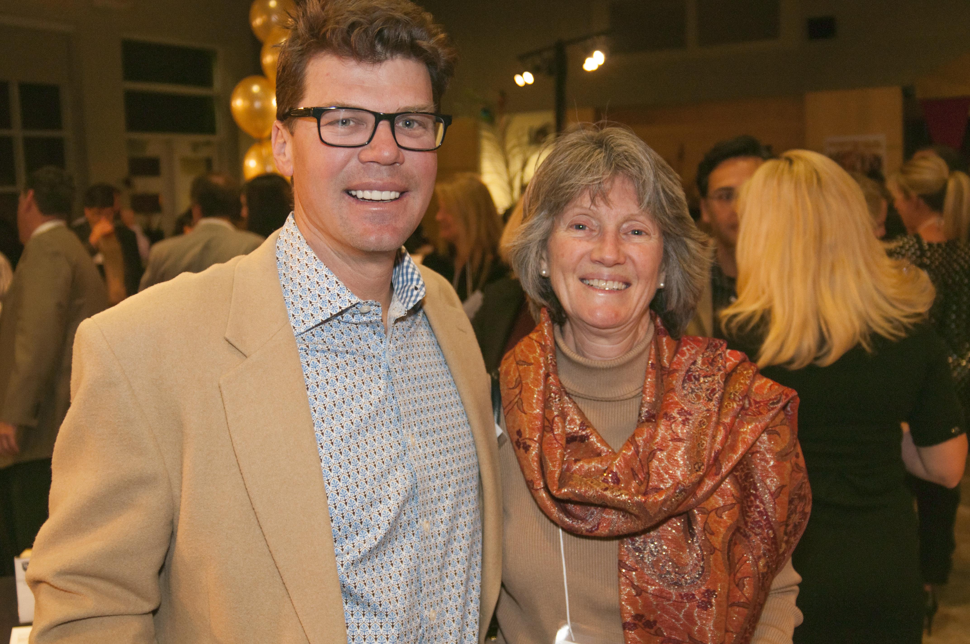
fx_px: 1130
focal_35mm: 42
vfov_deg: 31.8
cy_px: 322
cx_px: 485
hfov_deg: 46.4
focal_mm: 28
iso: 220
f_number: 3.5
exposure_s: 1/100
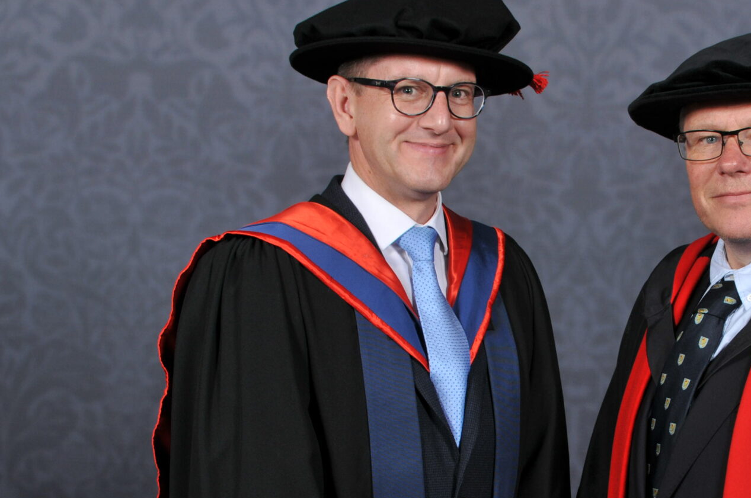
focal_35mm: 97
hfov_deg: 20.9
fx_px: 2021
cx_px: 579
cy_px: 340
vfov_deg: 14.0
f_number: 13
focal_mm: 40
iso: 200
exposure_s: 1/160
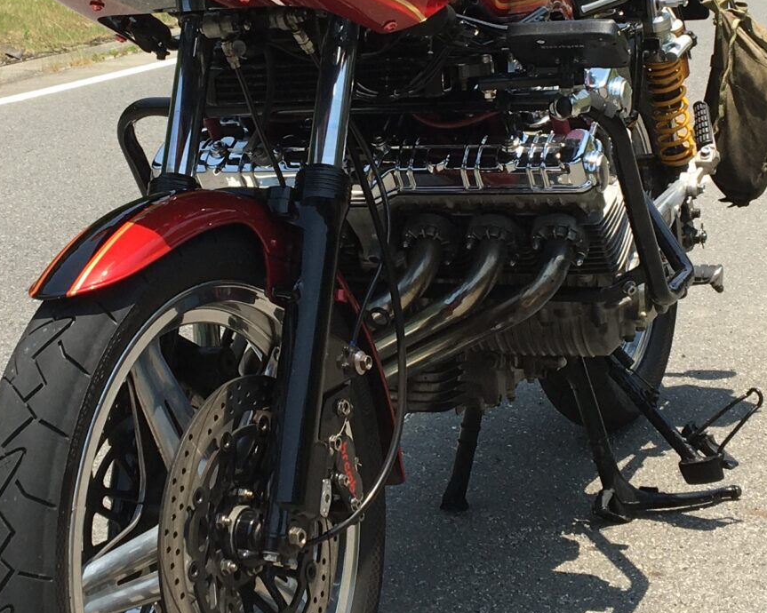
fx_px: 1906
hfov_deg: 22.7
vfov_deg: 18.2
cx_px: 334
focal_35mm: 84
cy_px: 163
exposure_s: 1/1012
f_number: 2.2
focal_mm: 4.15
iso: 25
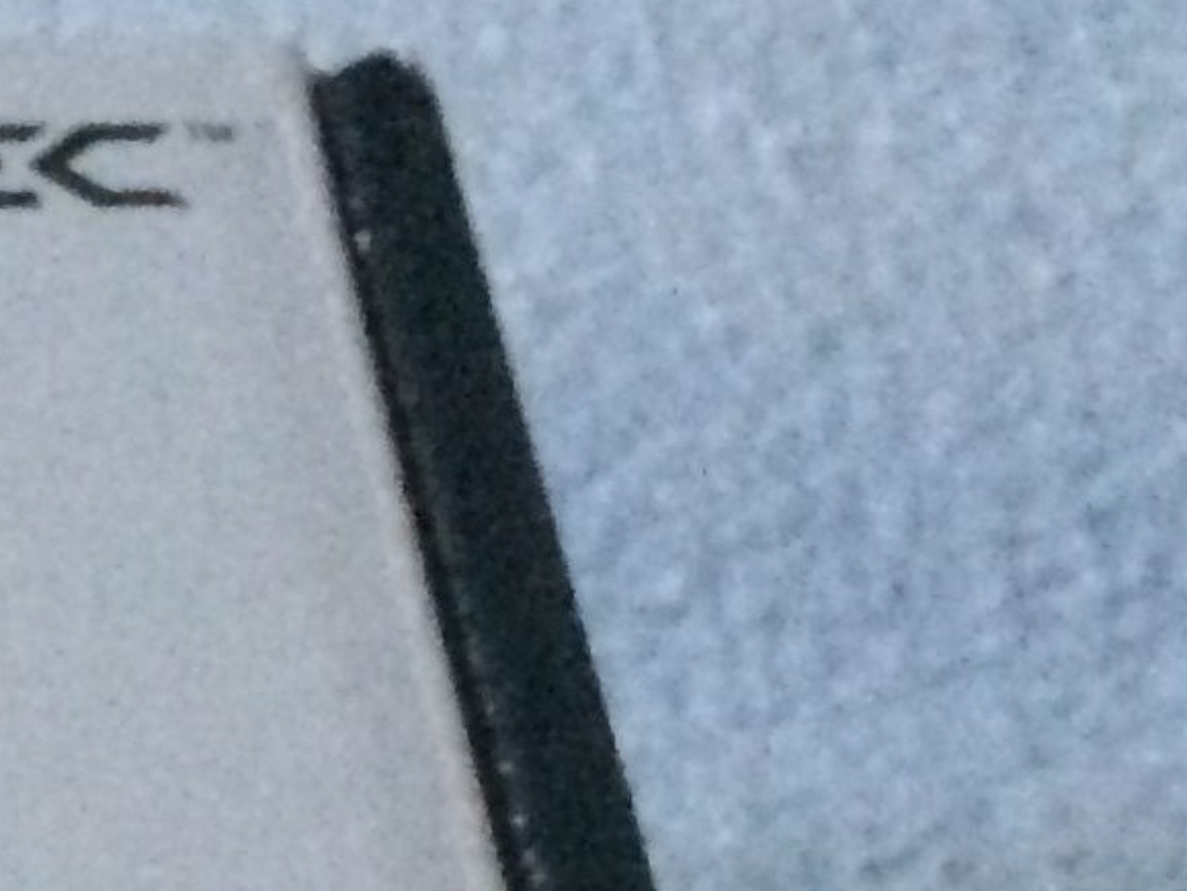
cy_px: 1757
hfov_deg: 10.7
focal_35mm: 169
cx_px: -1162
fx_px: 5799
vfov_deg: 8.4
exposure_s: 1/20
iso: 320
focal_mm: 4.12
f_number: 2.2
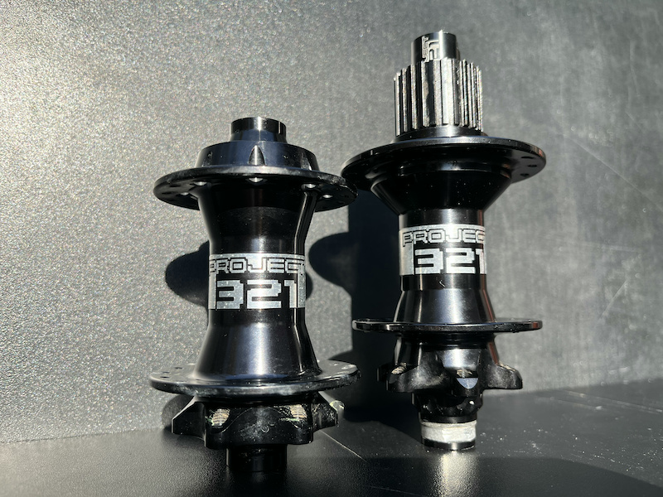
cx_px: 332
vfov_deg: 53.1
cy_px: 248
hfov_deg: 67.3
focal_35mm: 26
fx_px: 498
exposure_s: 1/1056
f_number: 1.6
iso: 50
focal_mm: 5.1
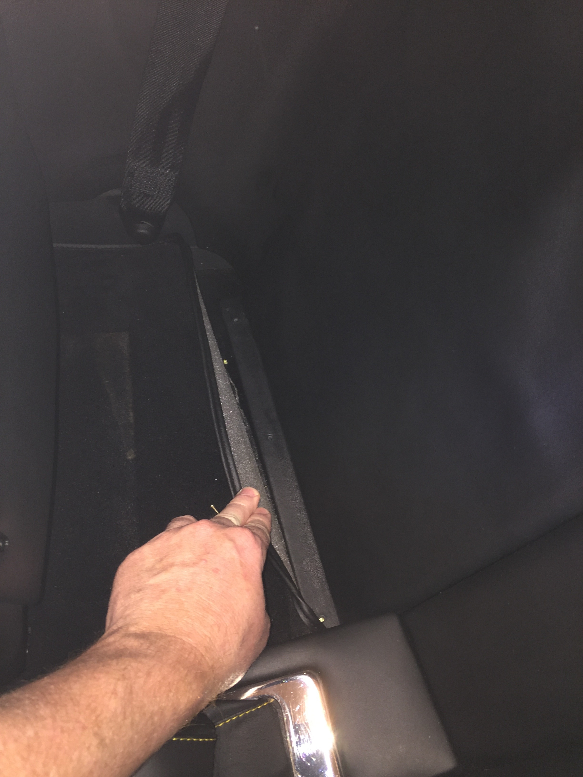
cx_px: 292
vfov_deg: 61.7
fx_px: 651
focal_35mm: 29
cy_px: 388
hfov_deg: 48.2
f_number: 2.2
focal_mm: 4.15
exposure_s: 1/16
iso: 32
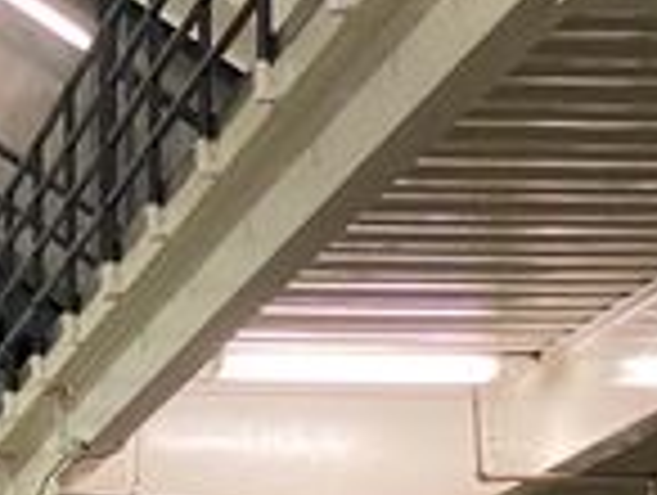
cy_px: 333
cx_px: -464
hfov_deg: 8.9
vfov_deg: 7.0
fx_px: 4049
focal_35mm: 213
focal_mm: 6
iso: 500
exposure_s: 1/40
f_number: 2
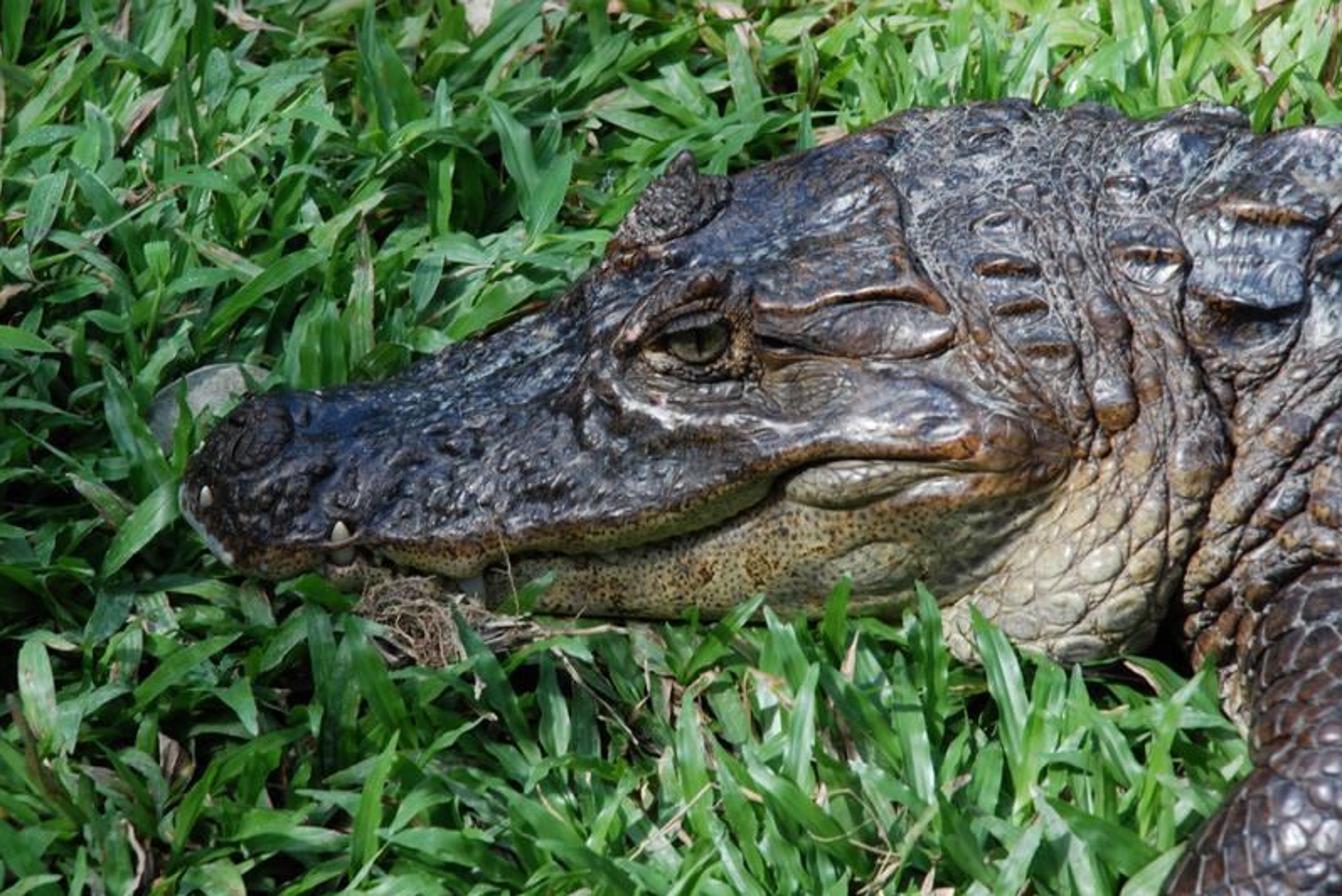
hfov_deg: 10.1
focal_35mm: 204
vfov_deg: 6.8
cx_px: 672
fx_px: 7588
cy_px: 450
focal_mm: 135
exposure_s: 1/200
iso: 800
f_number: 14
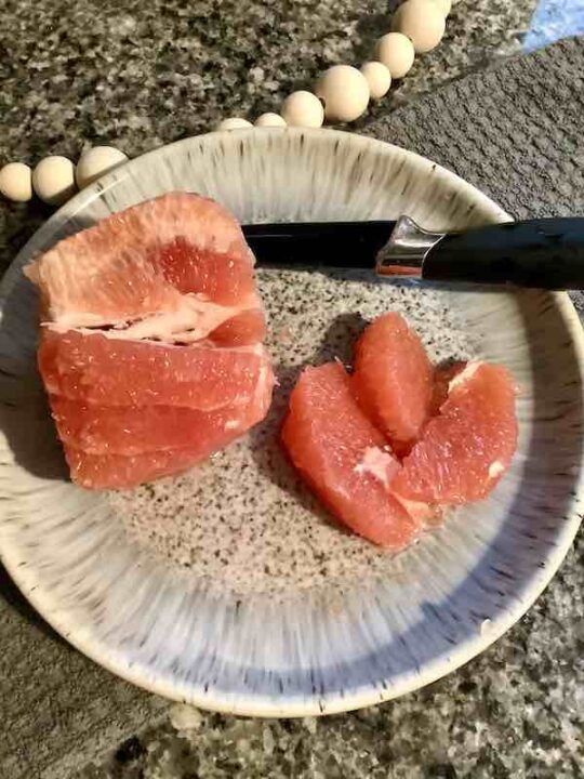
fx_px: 697
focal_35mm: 31
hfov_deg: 45.4
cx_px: 292
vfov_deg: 58.4
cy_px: 390
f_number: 2.4
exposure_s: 1/17
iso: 640
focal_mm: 3.3
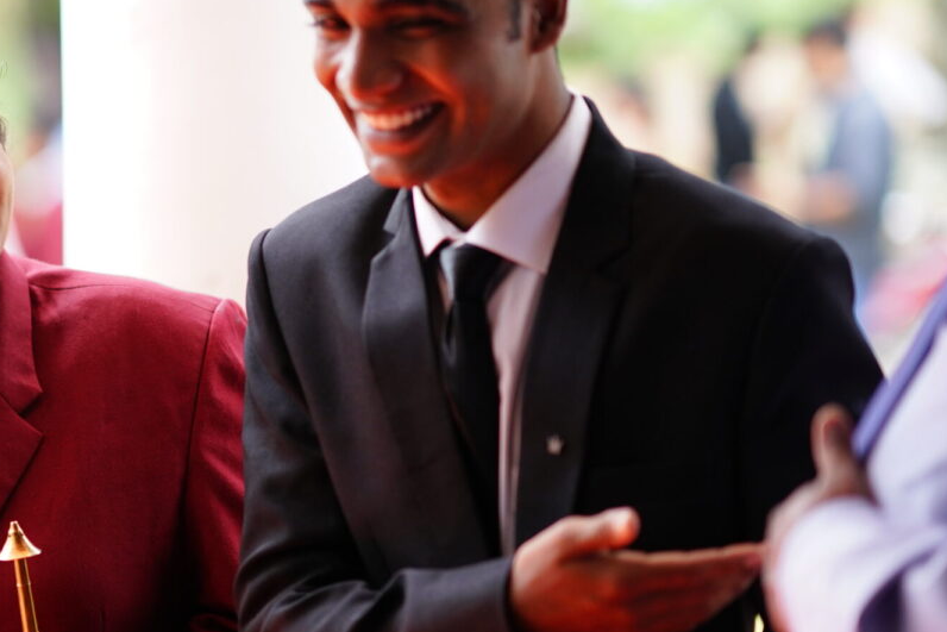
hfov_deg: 12.4
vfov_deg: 8.4
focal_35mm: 164
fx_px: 4315
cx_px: 76
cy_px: 393
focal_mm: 85
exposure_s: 1/3200
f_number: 1.6
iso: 800
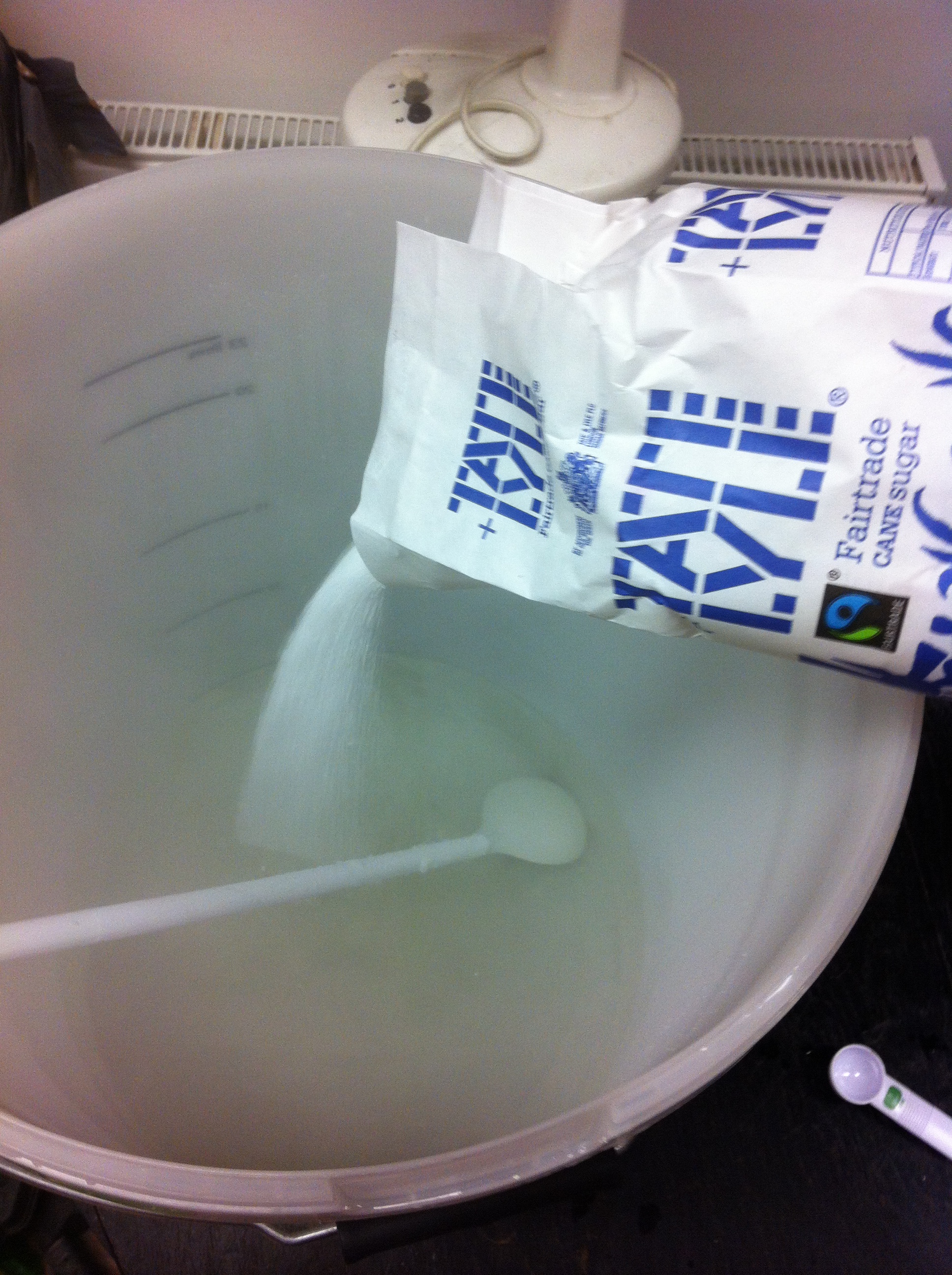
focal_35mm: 35
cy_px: 638
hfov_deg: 40.6
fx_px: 1287
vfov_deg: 52.7
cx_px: 476
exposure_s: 1/50
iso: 100
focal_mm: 3.85
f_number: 2.8
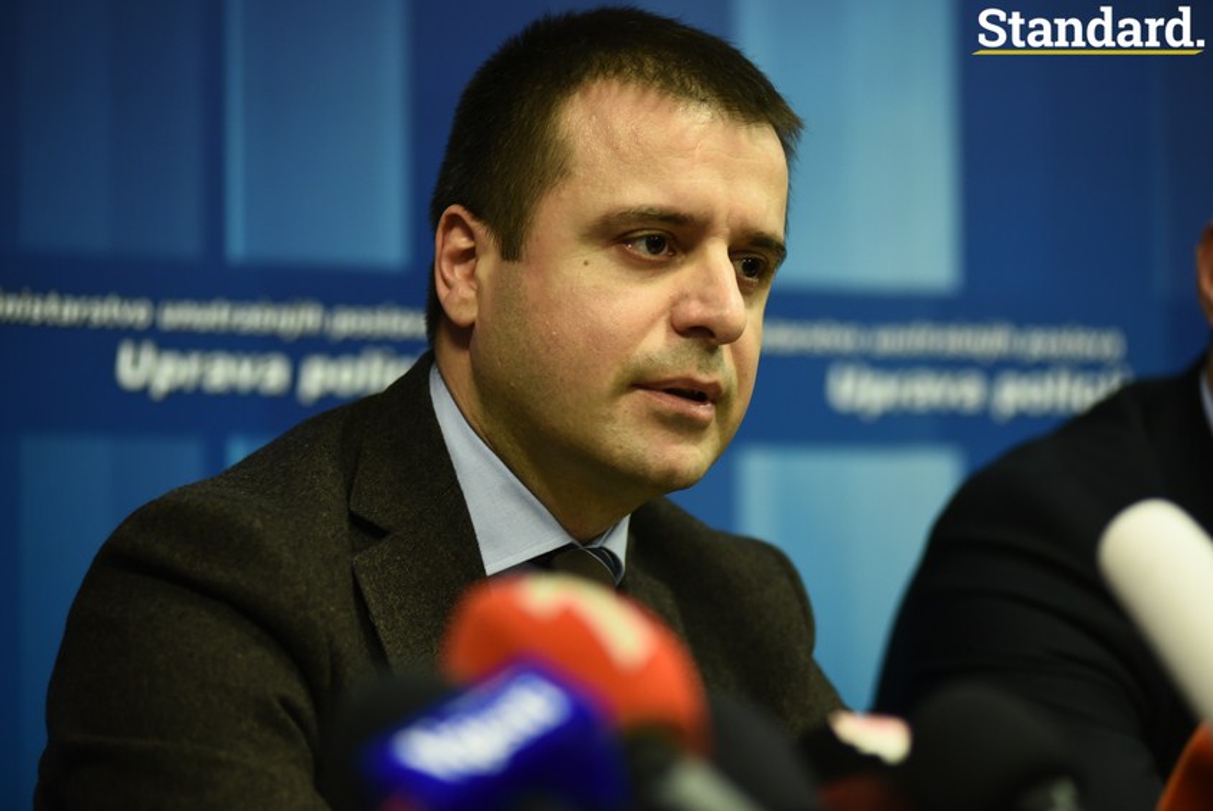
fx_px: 4215
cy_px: 406
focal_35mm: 125
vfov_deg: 11.0
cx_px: 606
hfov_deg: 16.4
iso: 1600
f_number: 2.8
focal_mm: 125
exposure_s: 1/200
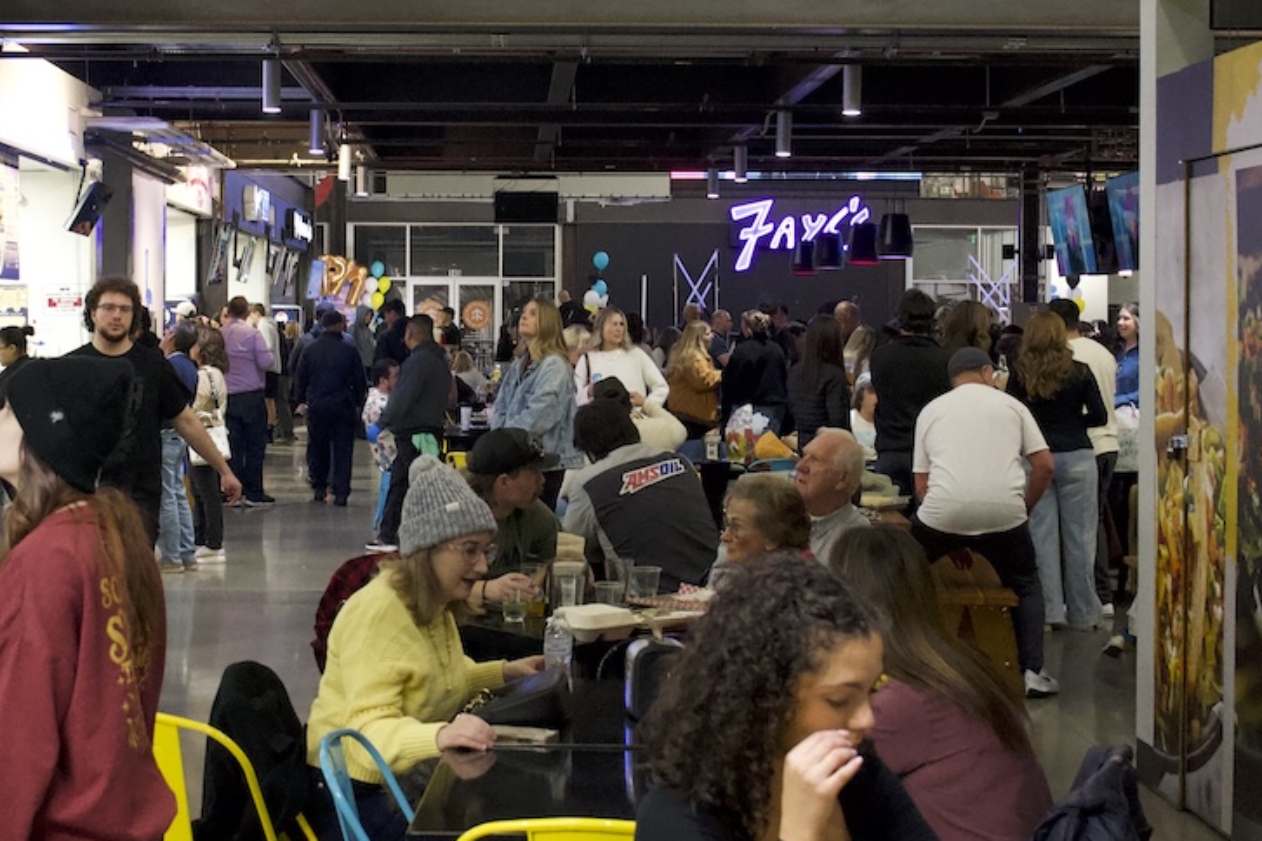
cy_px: 329
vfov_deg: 21.9
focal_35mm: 62
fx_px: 2173
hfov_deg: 32.3
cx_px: 499
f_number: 4
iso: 6400
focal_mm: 20
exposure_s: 1/160
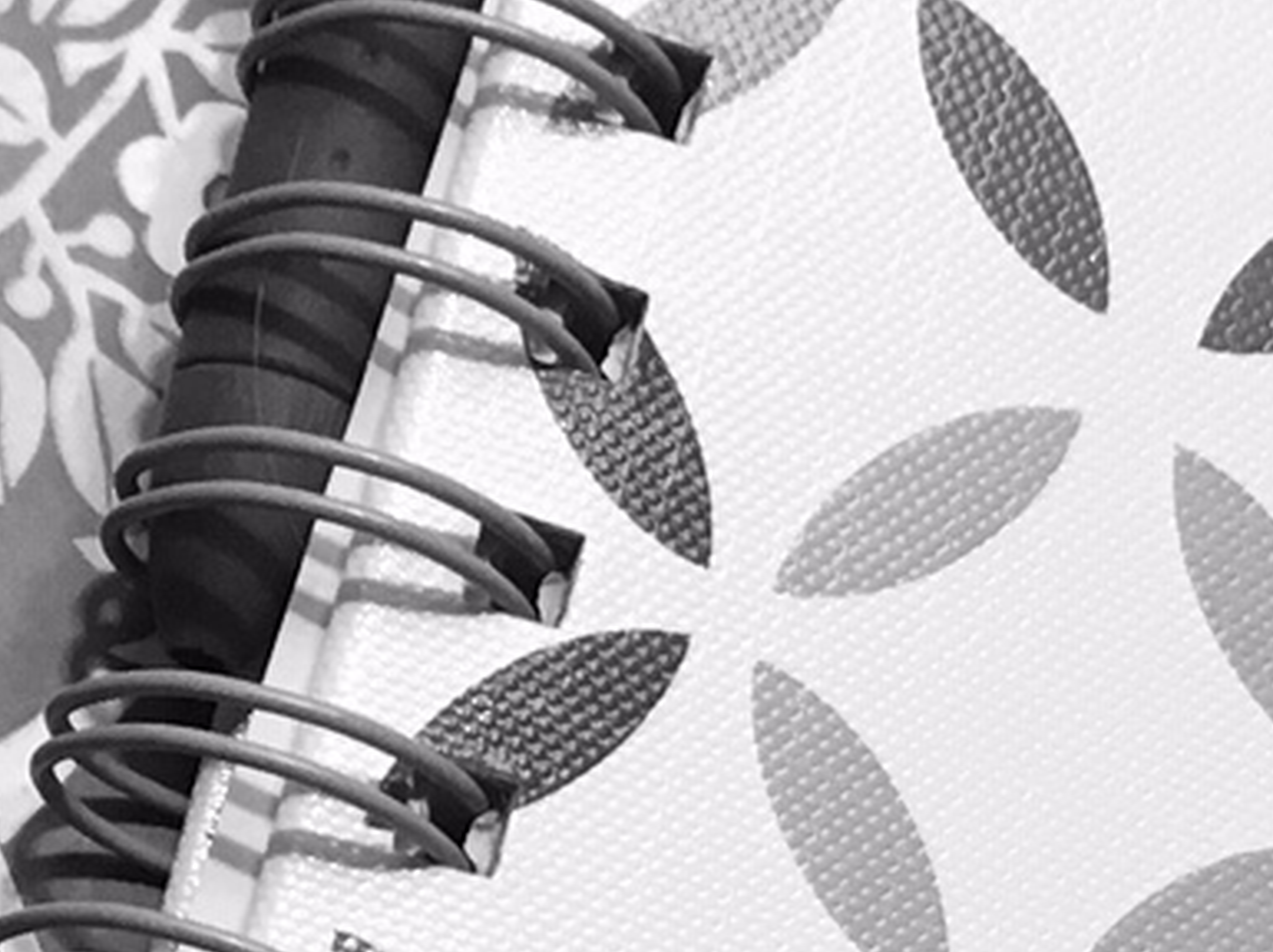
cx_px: 235
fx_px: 5585
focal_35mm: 152
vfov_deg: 9.7
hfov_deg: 12.9
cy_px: 889
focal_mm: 4.15
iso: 64
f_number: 2.2
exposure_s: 1/30
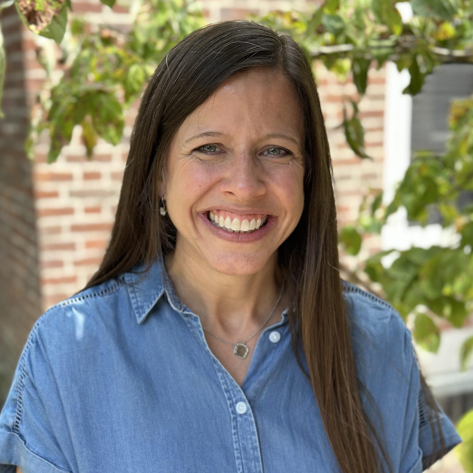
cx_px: 237
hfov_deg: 30.0
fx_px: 881
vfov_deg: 30.0
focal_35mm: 57
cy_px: 278
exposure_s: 1/332
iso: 80
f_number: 1.78
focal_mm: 6.86
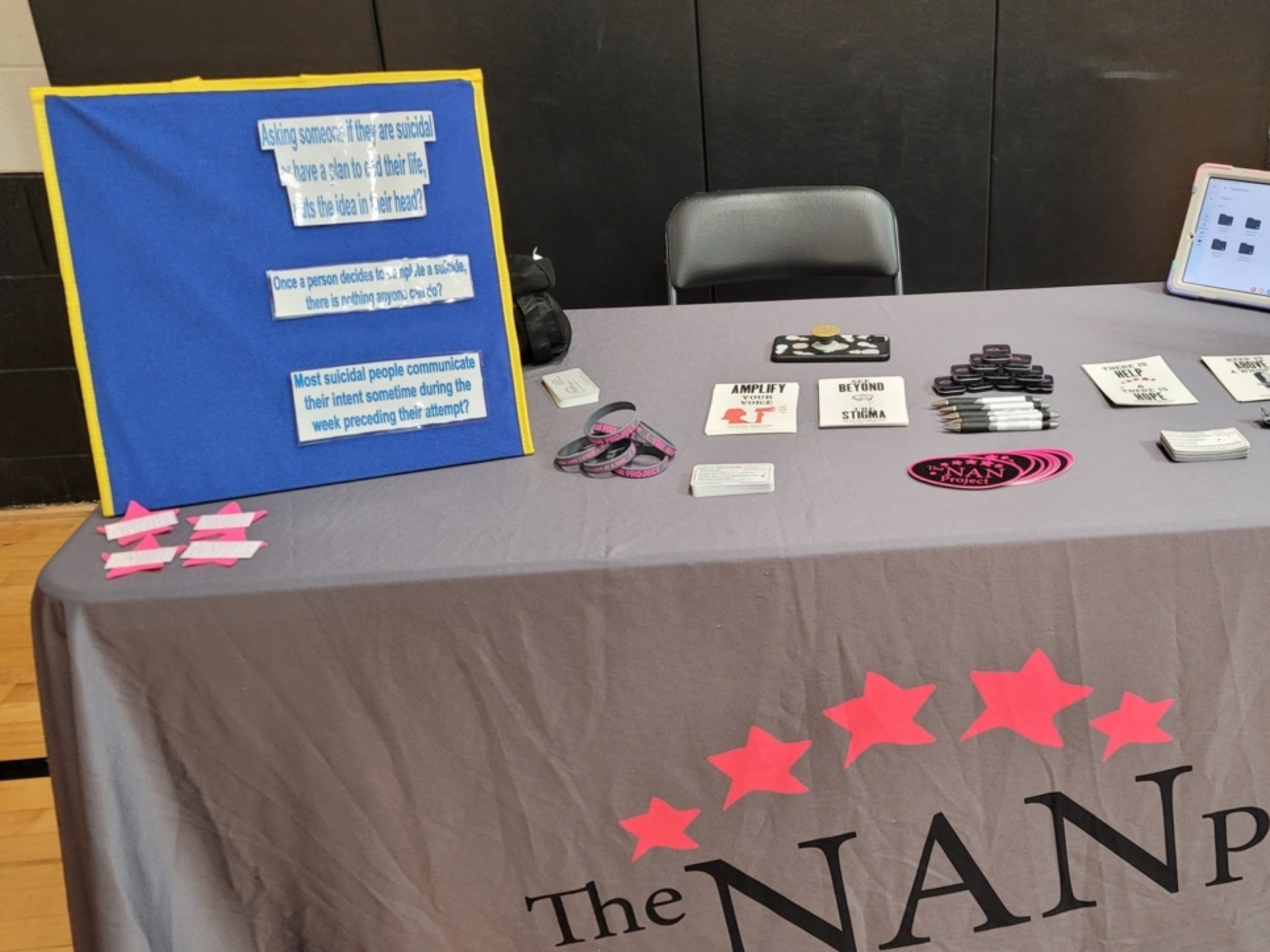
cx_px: 851
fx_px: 1284
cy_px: 396
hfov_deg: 51.6
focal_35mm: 35
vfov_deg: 40.6
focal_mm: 5.4
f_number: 1.8
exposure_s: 1/60
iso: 250
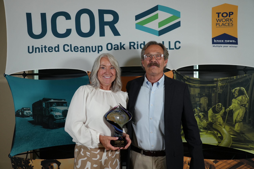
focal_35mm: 30
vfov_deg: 43.6
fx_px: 212
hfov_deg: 61.9
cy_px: 84
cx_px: 127
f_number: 4
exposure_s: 1/160
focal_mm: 30
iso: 1250
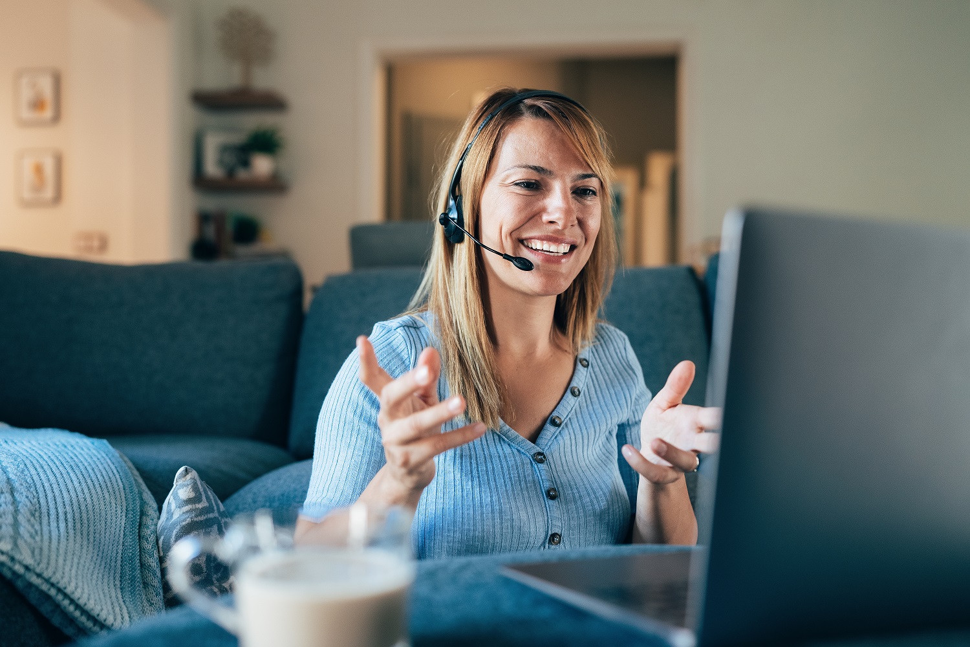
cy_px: 324
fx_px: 943
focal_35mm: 35
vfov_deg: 37.9
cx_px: 485
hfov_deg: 54.4
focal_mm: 35
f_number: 2
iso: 640
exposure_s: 1/160
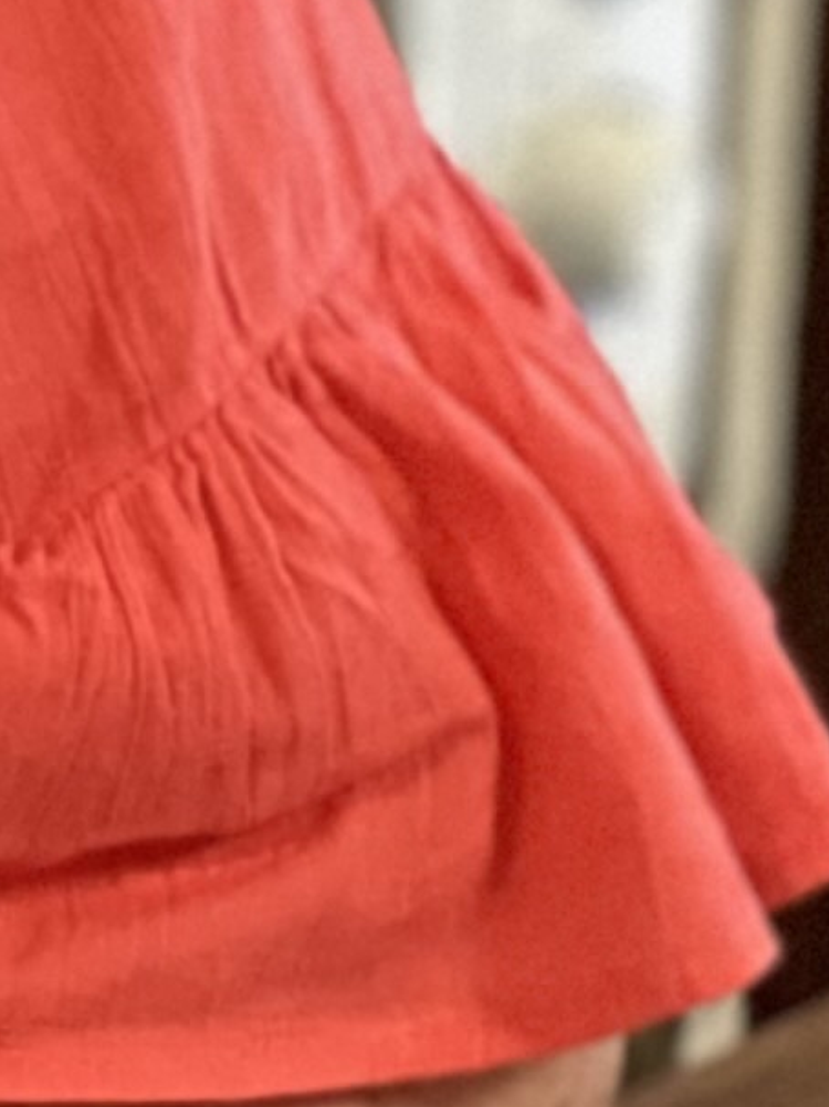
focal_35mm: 346
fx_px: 11056
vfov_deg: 5.5
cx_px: -1884
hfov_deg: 4.1
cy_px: -1544
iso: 320
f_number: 2
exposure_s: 1/40
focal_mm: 6
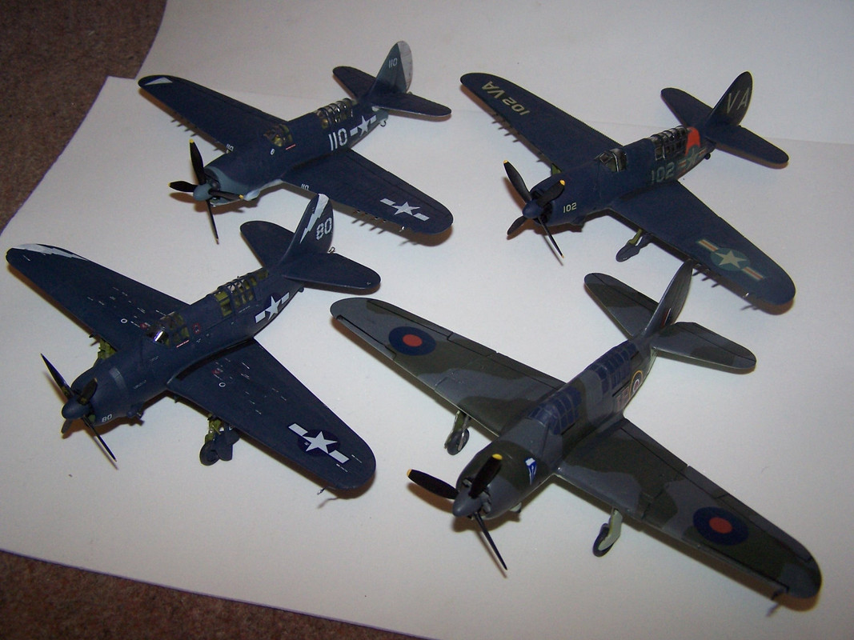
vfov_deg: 37.7
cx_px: 427
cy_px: 320
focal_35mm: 38
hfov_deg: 49.0
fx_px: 937
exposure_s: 1/60
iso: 140
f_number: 2.8
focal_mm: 6.3
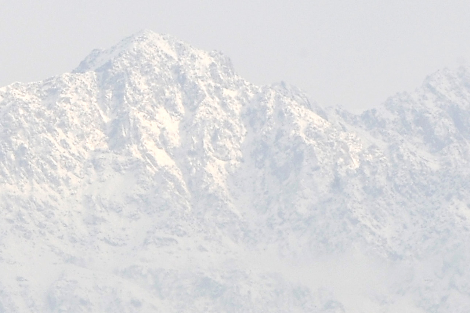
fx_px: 7153
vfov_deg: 2.5
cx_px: -257
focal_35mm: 548
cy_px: 549
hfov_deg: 3.7
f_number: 18
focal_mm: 116
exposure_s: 1/160
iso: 200
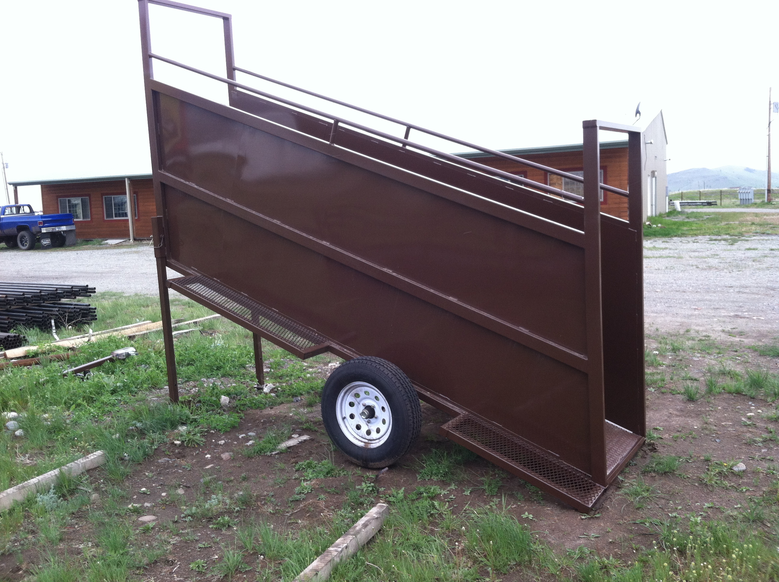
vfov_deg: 40.6
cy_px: 291
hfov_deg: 52.7
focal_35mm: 35
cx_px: 390
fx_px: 786
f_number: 2.8
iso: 80
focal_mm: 3.85
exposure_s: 1/231
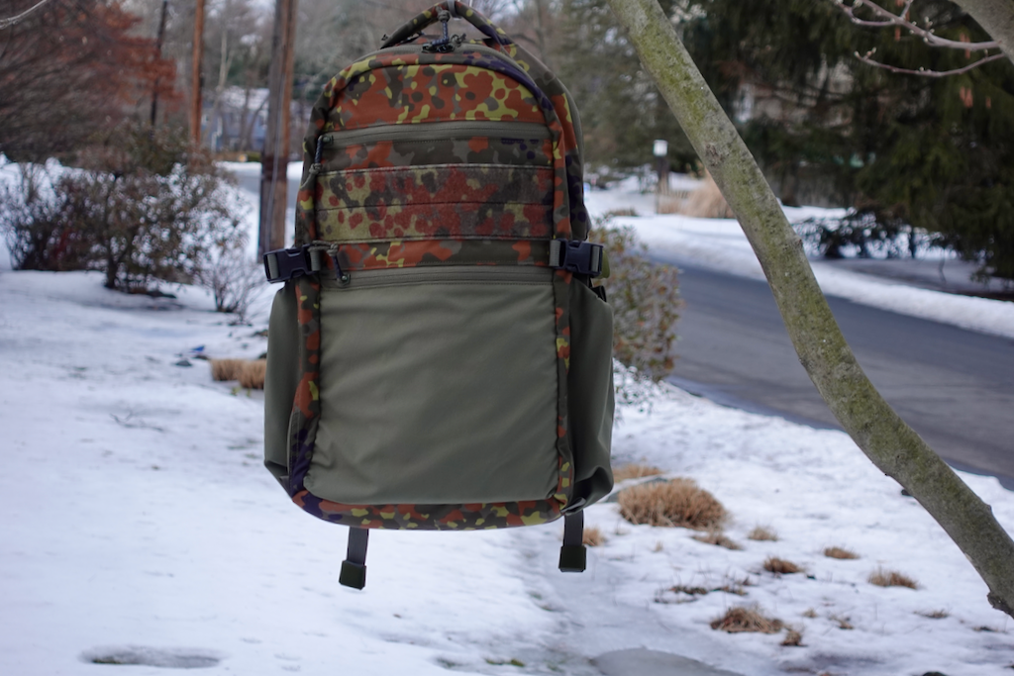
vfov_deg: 19.5
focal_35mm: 70
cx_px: 507
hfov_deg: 28.8
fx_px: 1972
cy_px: 338
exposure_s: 1/80
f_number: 3.5
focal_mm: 25.7
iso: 125
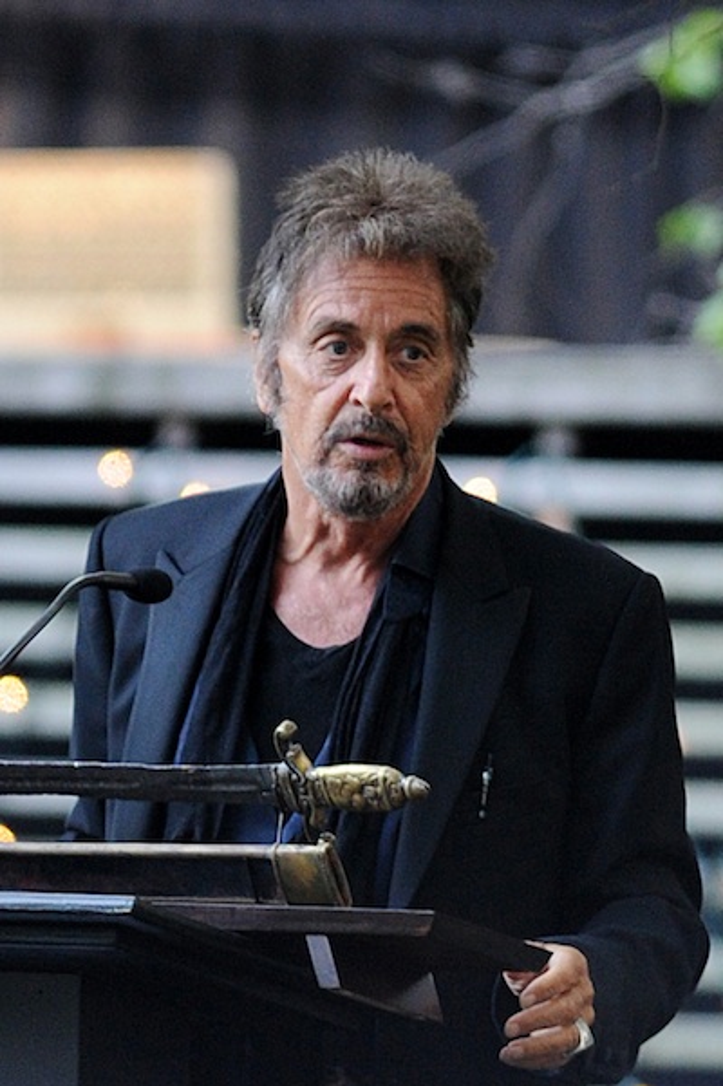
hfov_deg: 4.6
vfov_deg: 6.9
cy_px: 543
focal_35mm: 300
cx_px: 362
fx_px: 9047
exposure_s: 1/250
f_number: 2.8
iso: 1600
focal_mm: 300
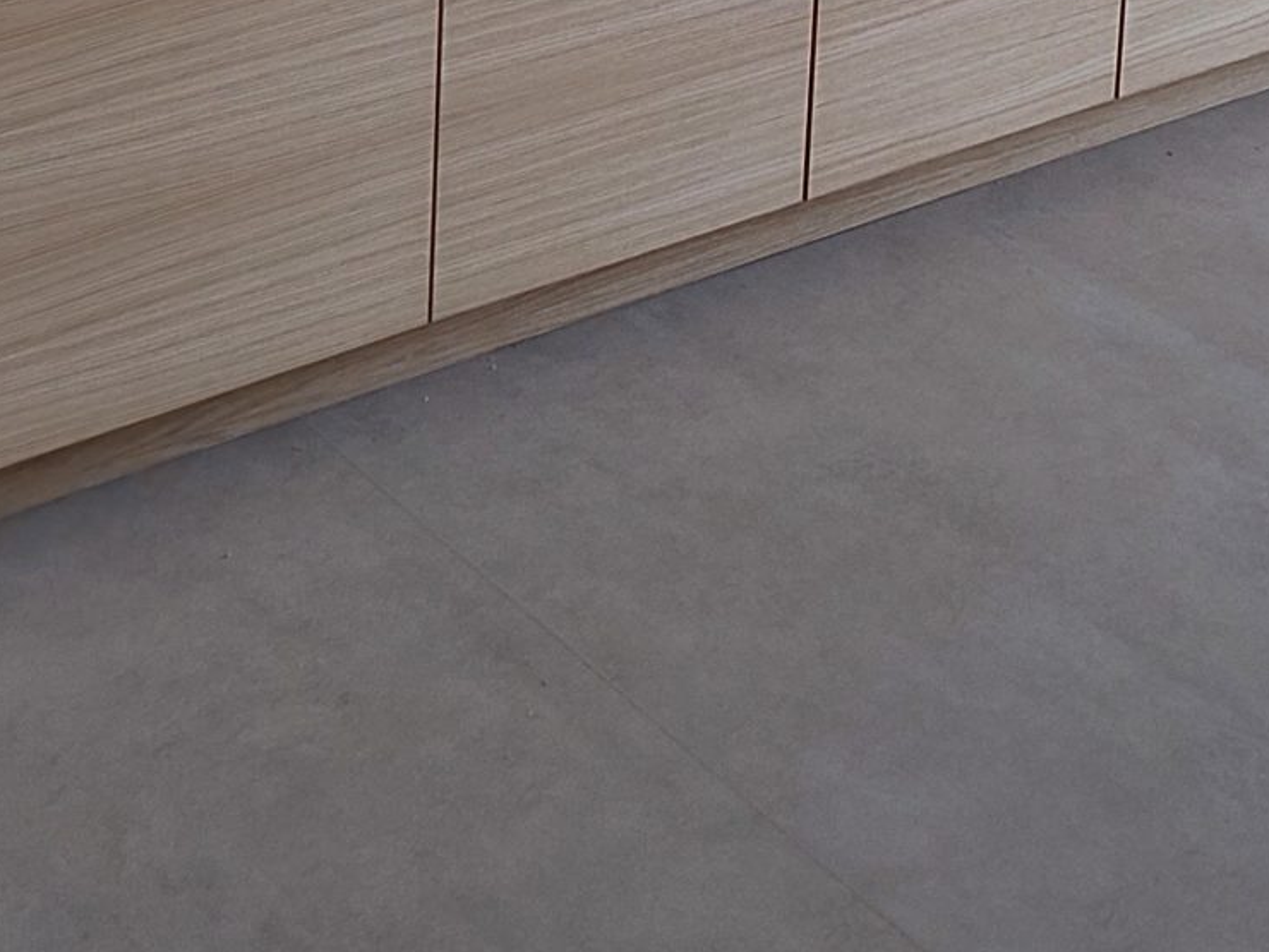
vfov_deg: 16.0
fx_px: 3043
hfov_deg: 23.5
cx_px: 813
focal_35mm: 83
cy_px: -544
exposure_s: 1/60
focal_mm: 5.23
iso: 64
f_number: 1.8
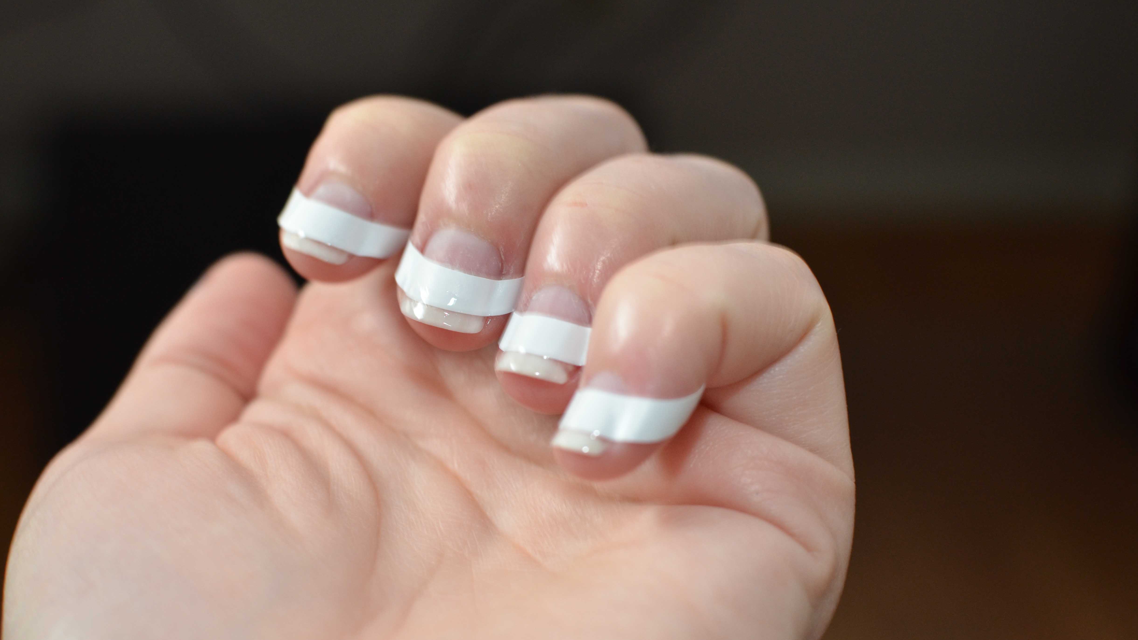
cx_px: 564
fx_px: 1676
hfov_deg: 37.5
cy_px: 303
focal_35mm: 56
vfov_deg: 21.6
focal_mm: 35
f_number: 4
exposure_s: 1/60
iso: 800
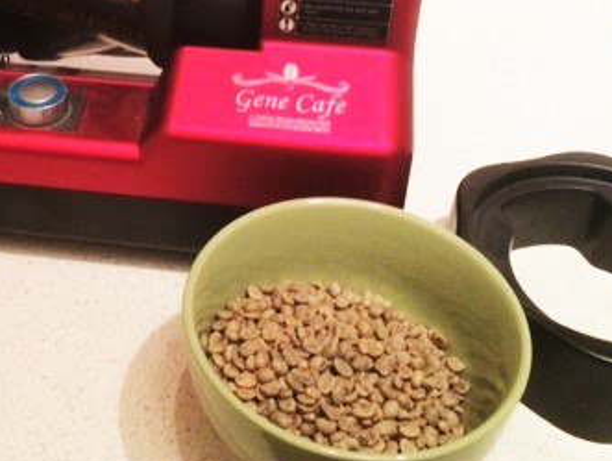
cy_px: 72
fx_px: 991
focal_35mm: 56
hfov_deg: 33.4
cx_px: 131
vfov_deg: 25.6
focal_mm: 4.15
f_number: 2.2
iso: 320
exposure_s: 1/24
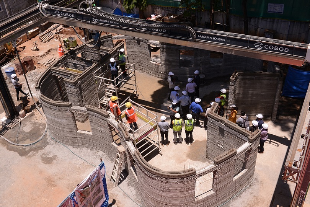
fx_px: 327
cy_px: 104
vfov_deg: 35.1
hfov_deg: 50.7
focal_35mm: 38
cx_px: 155
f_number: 18
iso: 250
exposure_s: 1/125
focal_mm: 38
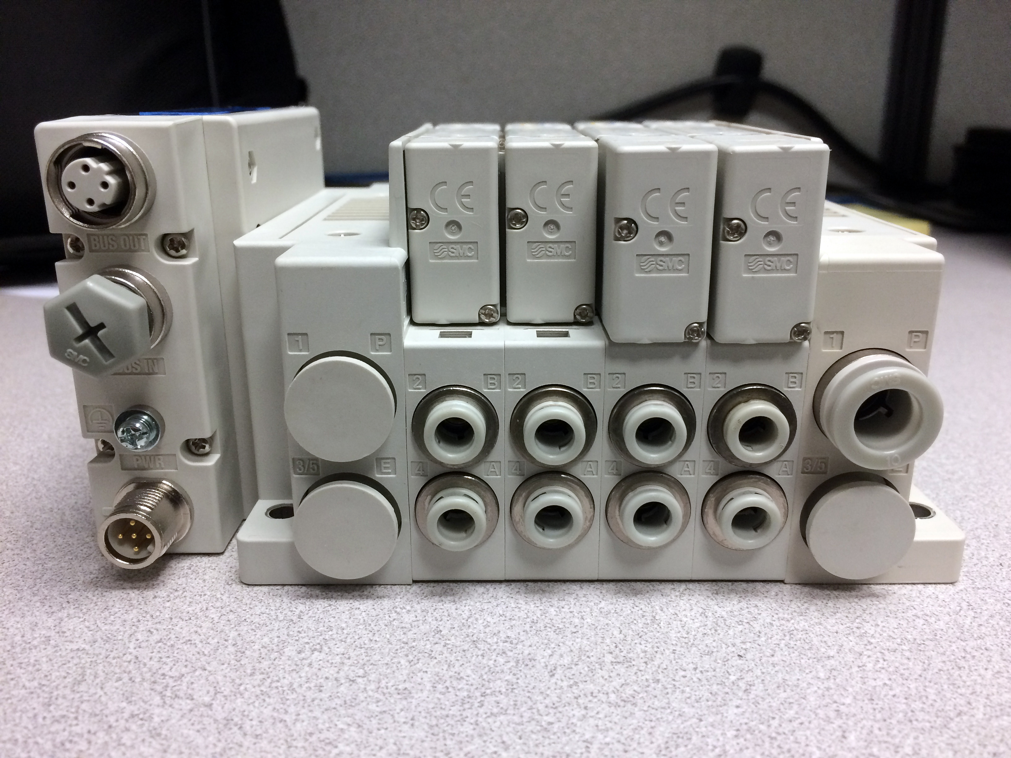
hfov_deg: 61.7
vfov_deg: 48.2
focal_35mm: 29
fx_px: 847
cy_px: 379
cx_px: 506
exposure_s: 1/30
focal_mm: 4.15
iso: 64
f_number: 2.2
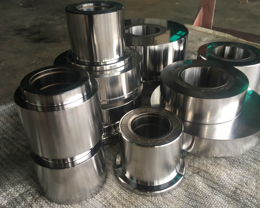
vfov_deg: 47.1
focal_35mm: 31
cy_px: 101
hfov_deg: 57.1
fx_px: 239
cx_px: 140
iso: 25
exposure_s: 1/40
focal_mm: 4.15
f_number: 2.2
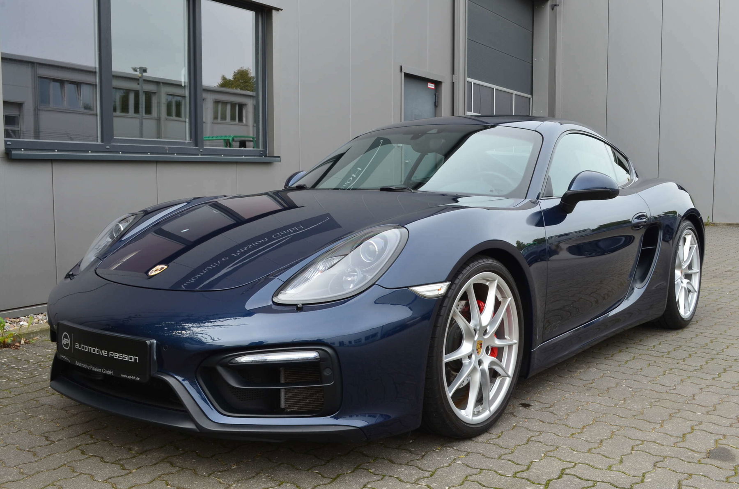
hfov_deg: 49.6
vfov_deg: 34.1
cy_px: 244
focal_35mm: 39
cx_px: 370
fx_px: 799
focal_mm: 26
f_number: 10
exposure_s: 1/60
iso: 250
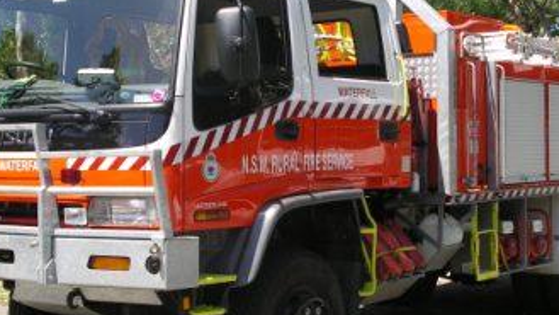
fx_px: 1141
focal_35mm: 77
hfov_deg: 27.5
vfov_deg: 15.7
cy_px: 156
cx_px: 279
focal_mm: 10.9
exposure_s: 1/317
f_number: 4.5
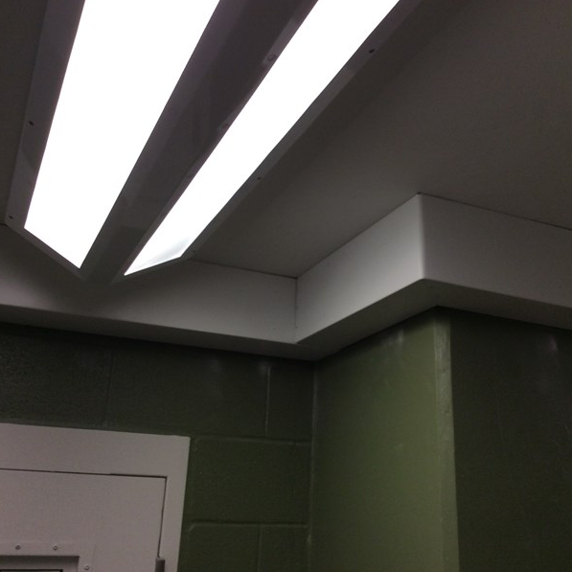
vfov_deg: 43.9
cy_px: 286
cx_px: 327
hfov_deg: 43.7
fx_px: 710
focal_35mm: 38
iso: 40
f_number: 2.4
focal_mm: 3.3
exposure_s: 1/120
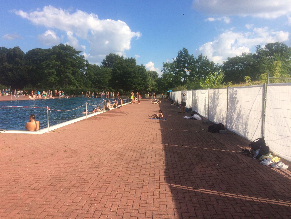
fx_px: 244
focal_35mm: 29
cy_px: 110
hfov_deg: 61.7
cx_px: 146
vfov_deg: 48.2
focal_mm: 4.15
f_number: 2.2
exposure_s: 1/1866
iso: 32
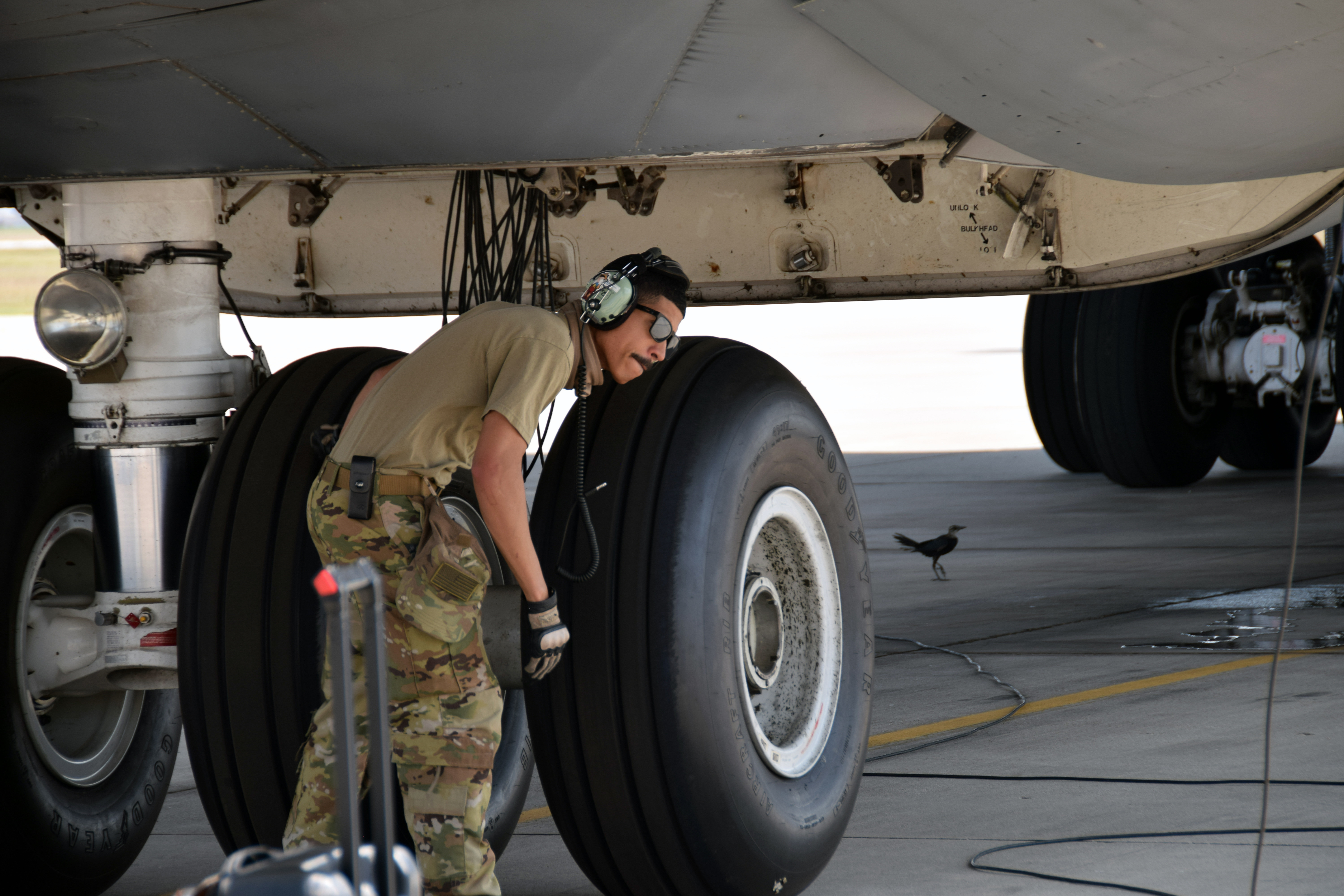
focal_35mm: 195
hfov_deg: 10.5
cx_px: 672
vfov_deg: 7.0
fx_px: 7279
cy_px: 448
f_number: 7.1
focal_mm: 130
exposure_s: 1/200
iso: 100
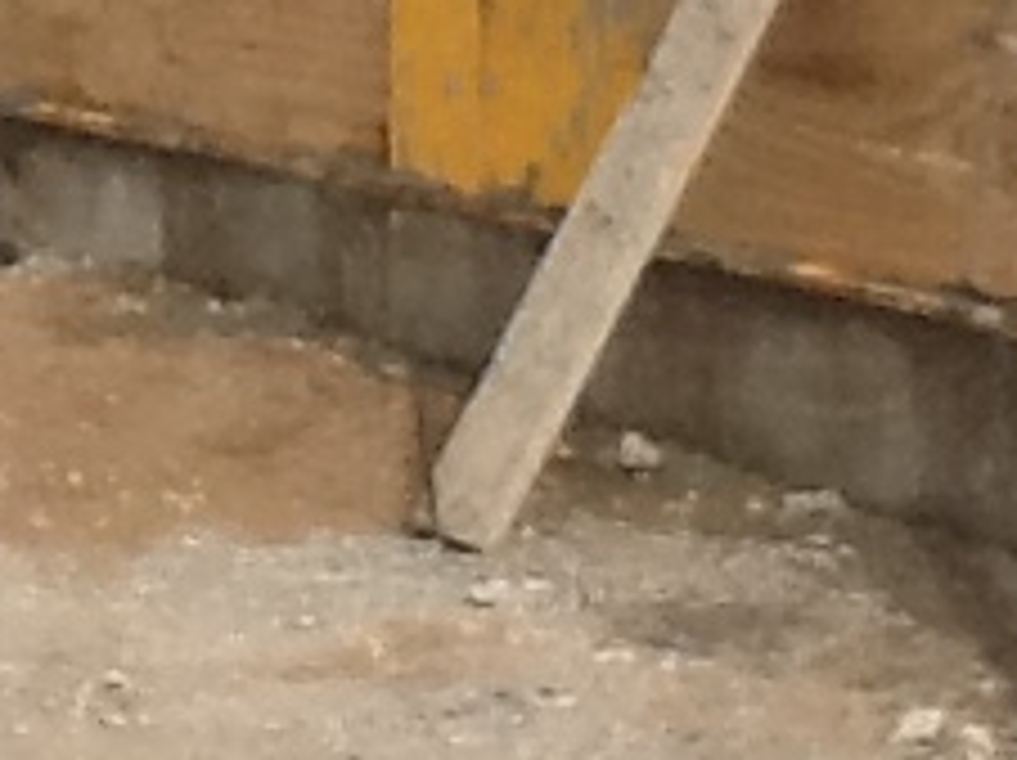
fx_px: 5488
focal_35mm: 187
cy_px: -202
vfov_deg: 7.8
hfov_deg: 10.5
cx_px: 148
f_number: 2.4
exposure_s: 1/2674
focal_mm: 2.03
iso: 50
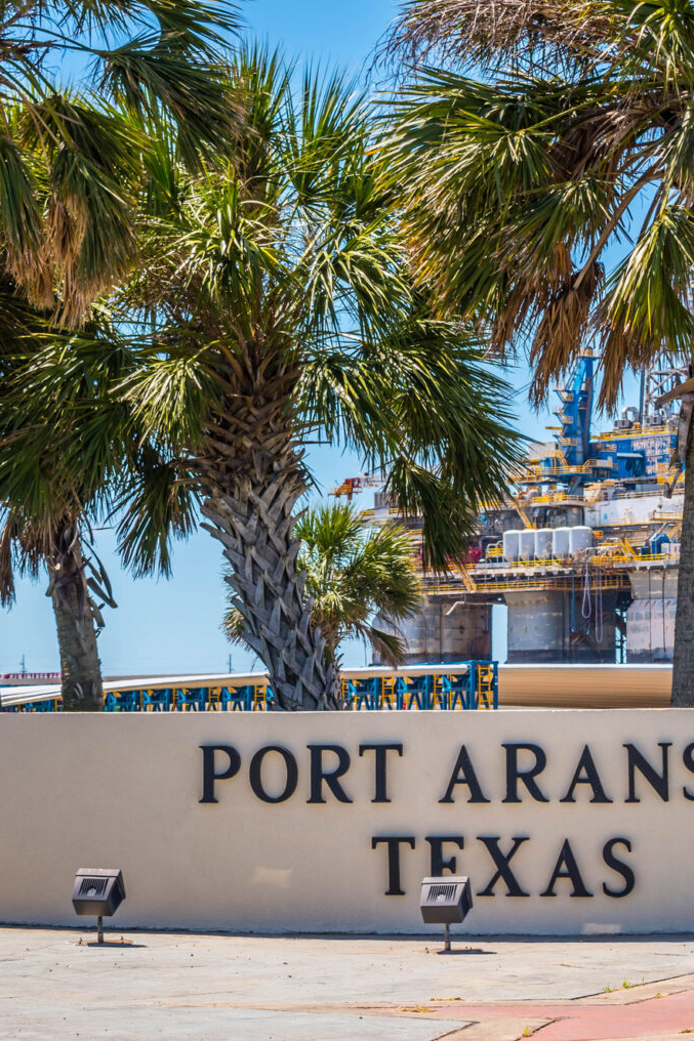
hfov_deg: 11.0
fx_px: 3587
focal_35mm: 124
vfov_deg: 16.5
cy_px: 517
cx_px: 481
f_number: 10
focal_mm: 55
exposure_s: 1/250
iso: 100
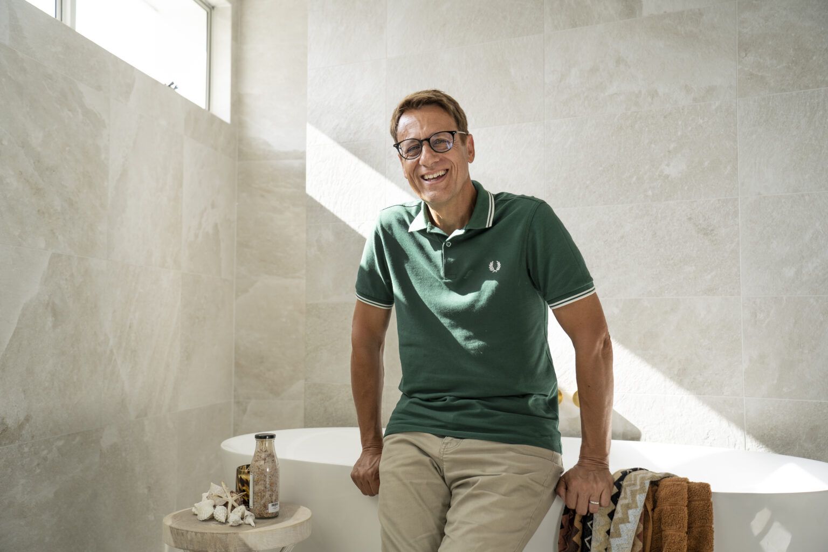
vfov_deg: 36.9
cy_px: 276
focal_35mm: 36
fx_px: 828
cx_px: 414
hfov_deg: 53.1
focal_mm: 36
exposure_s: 1/160
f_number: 3.5
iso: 160
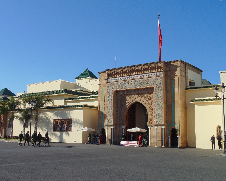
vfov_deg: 34.9
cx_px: 106
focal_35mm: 43
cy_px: 90
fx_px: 288
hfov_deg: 42.9
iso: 80
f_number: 3.6
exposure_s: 1/800
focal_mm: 7.4
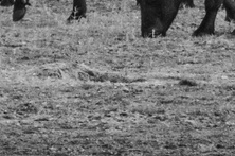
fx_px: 45179
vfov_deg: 0.2
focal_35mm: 6936
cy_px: -344
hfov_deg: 0.3
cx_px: 311
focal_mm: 630
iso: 1600
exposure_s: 1/640
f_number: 8
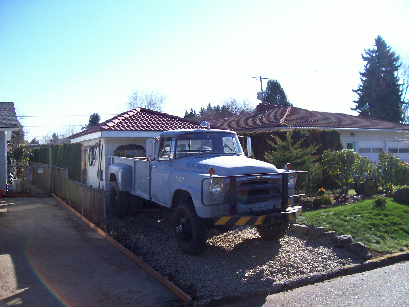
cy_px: 154
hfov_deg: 54.0
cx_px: 204
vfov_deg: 41.8
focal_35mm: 34
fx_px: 402
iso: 80
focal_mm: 5.6
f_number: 2.7
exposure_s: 1/684
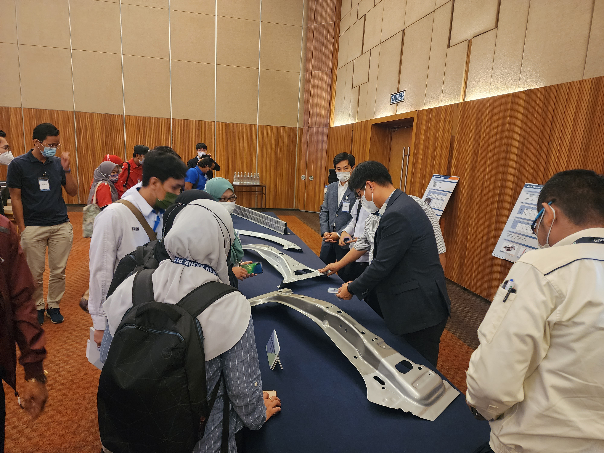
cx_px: 302
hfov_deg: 73.9
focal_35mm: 23
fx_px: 401
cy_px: 226
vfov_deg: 58.9
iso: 640
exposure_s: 1/33
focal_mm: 6.4
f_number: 1.8
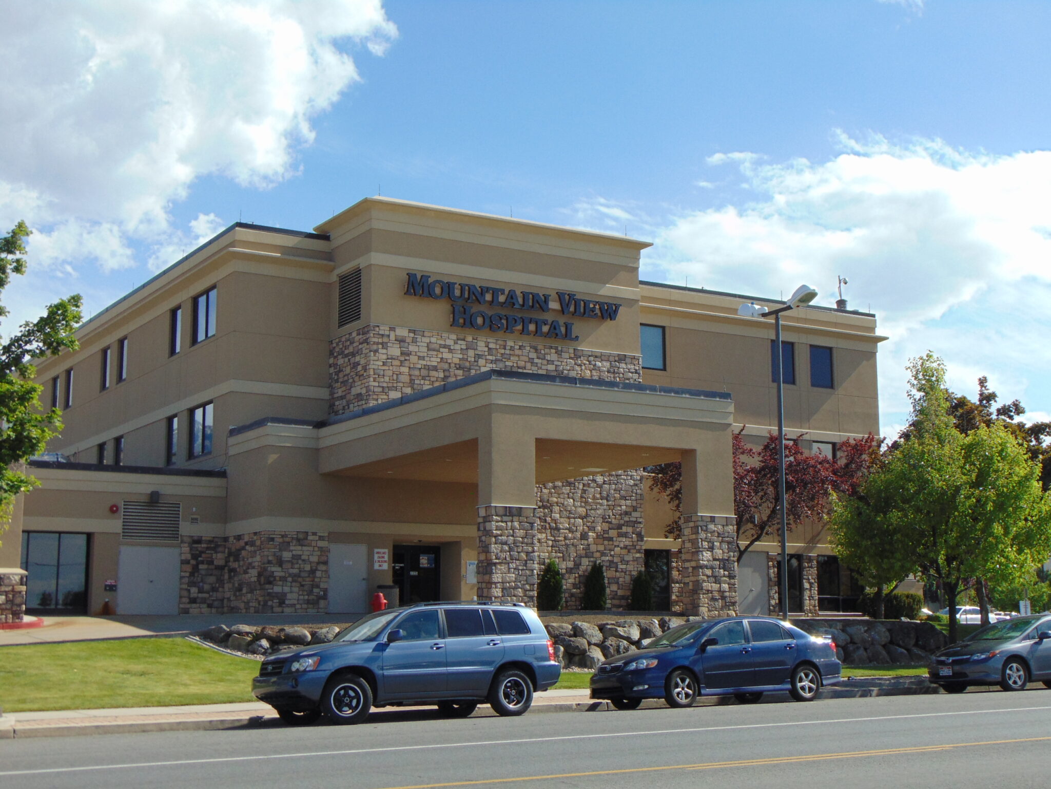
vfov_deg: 29.1
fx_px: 1518
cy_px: 394
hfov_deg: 38.2
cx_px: 526
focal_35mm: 50
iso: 80
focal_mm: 9
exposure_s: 1/200
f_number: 9
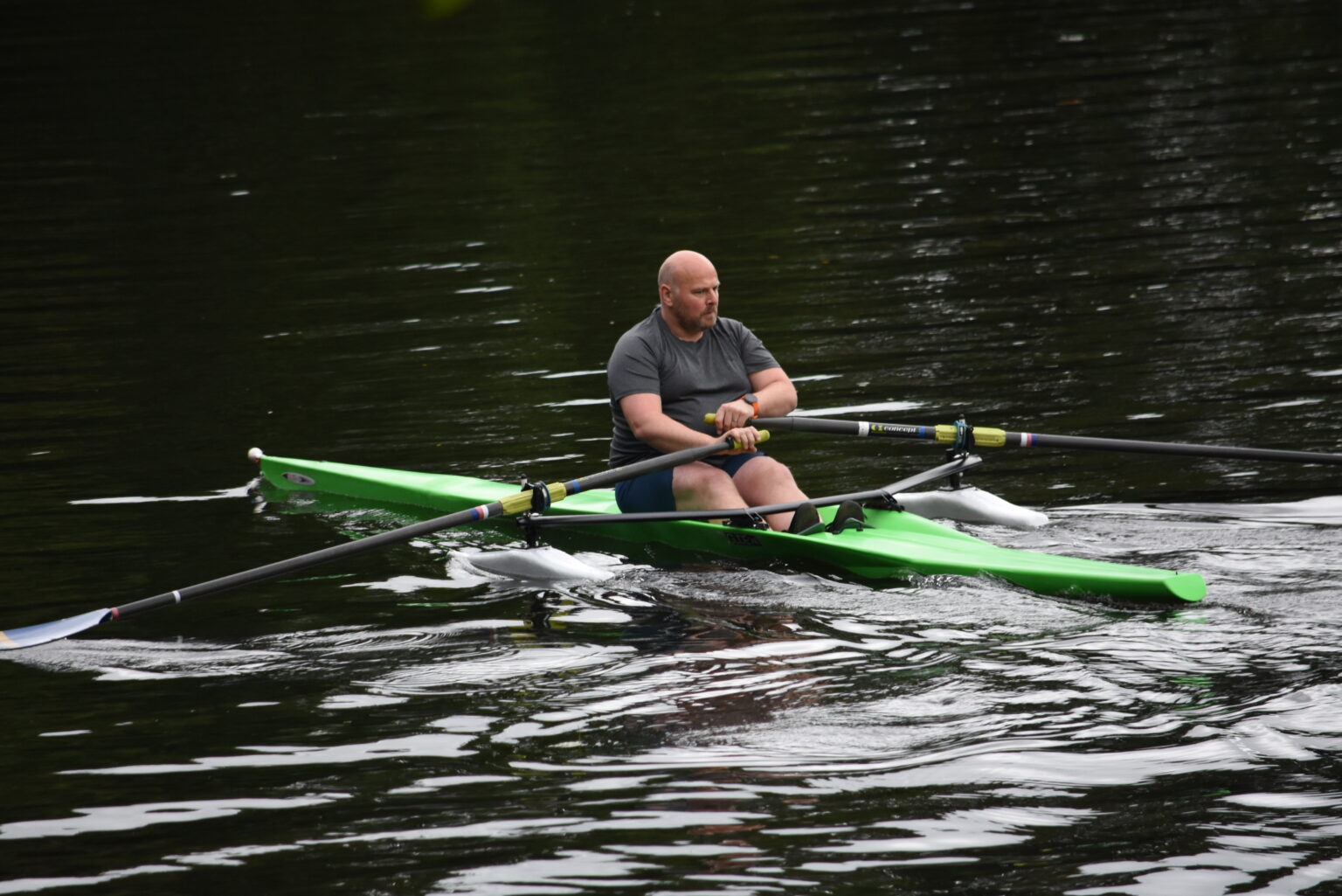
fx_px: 14542
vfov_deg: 3.5
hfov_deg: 5.3
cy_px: 448
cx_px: 671
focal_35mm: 390
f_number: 5.6
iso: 1000
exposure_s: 1/160
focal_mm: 260
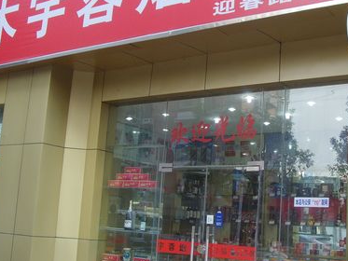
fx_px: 583
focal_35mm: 58
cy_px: 124
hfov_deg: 33.1
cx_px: 217
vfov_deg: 25.2
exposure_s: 1/125
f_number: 3.5
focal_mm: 6.6
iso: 80
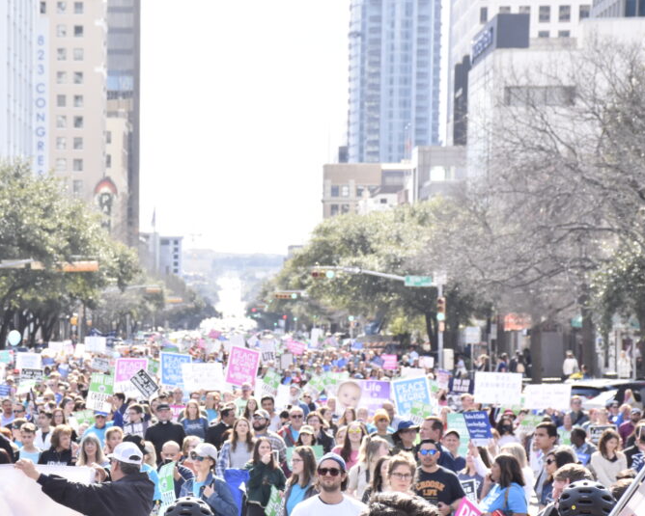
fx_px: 2884
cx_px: 154
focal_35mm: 151
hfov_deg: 12.7
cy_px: 290
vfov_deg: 10.2
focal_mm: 70
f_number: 7.1
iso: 800
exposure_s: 1/800
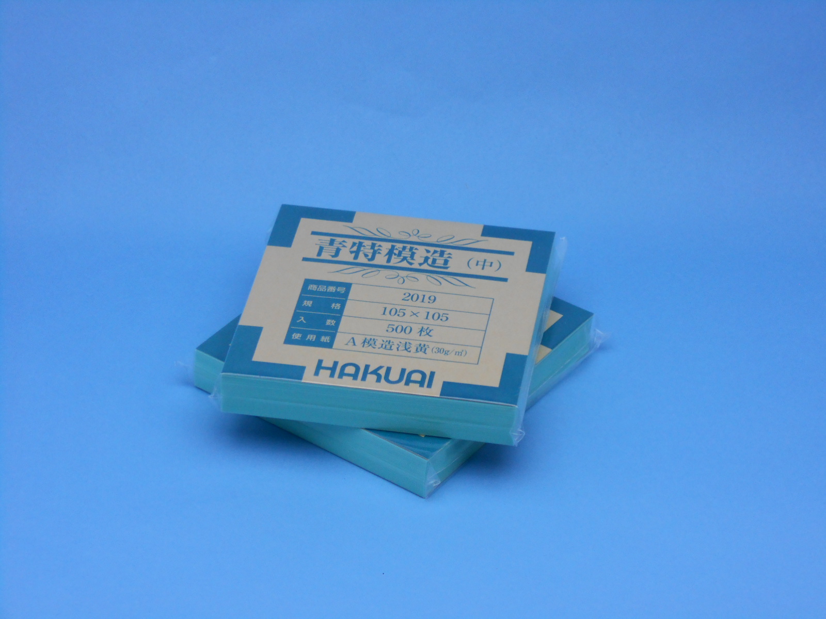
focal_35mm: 130
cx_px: 413
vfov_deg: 11.4
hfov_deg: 15.2
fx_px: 3102
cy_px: 310
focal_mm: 23
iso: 220
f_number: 6.5
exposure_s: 1/60
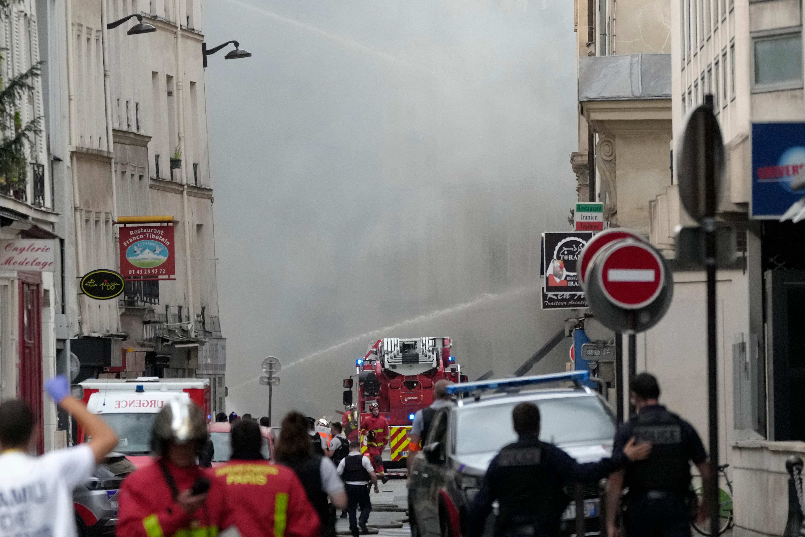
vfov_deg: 3.4
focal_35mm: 405
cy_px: 268
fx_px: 9055
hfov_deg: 5.1
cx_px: 387
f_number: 6.3
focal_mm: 244
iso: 3200
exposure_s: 1/5000
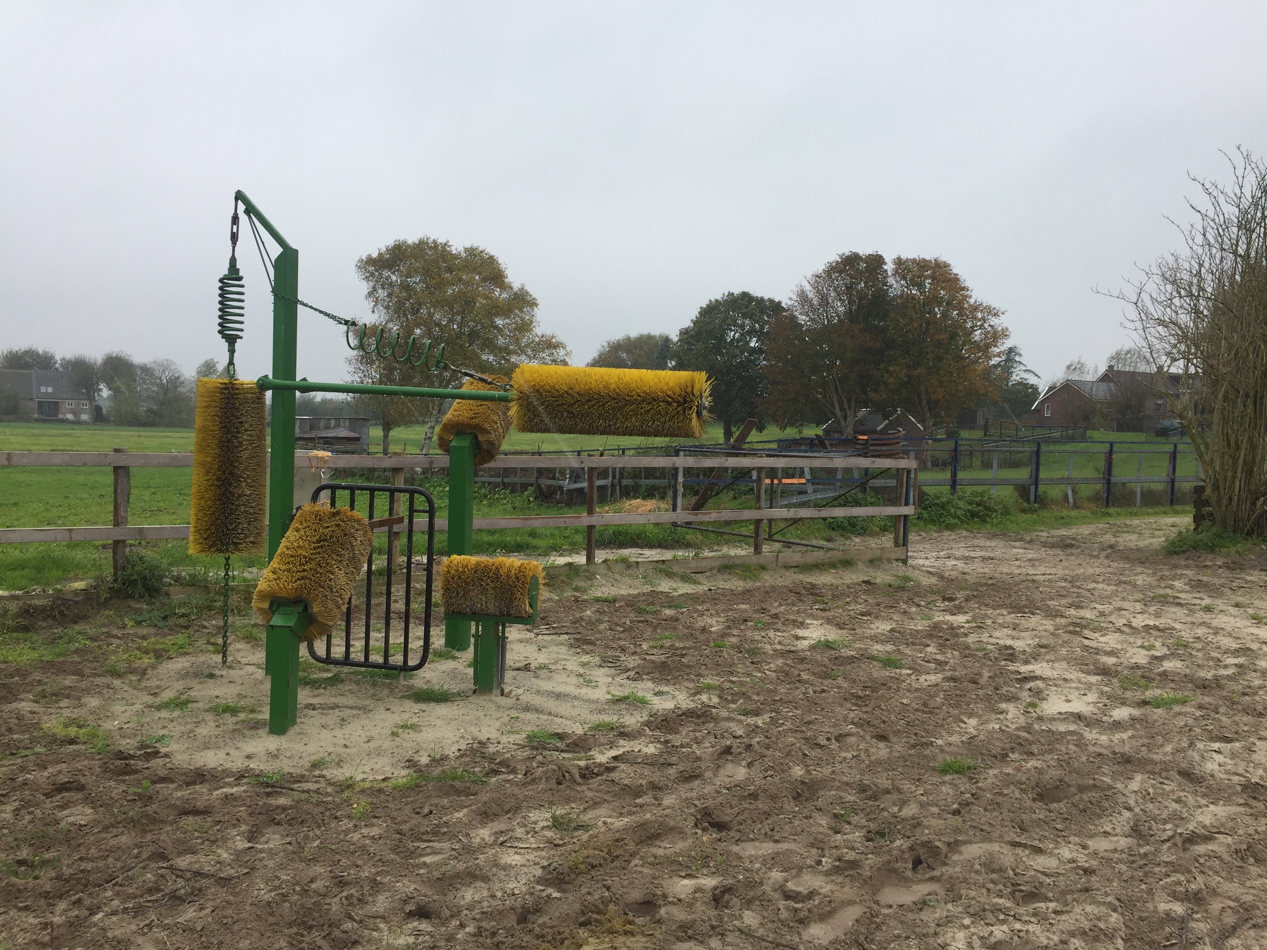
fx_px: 1061
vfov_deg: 48.2
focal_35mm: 29
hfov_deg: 61.7
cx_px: 634
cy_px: 475
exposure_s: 1/488
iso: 32
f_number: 2.2
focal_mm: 4.15
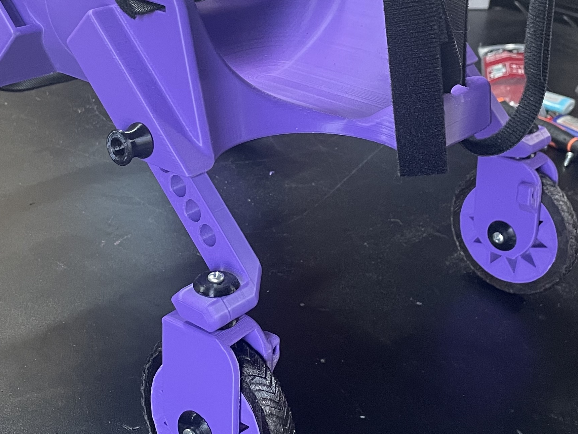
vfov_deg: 23.9
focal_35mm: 61
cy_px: 138
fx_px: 1018
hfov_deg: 31.7
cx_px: 262
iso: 250
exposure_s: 1/60
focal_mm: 4.2
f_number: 1.6
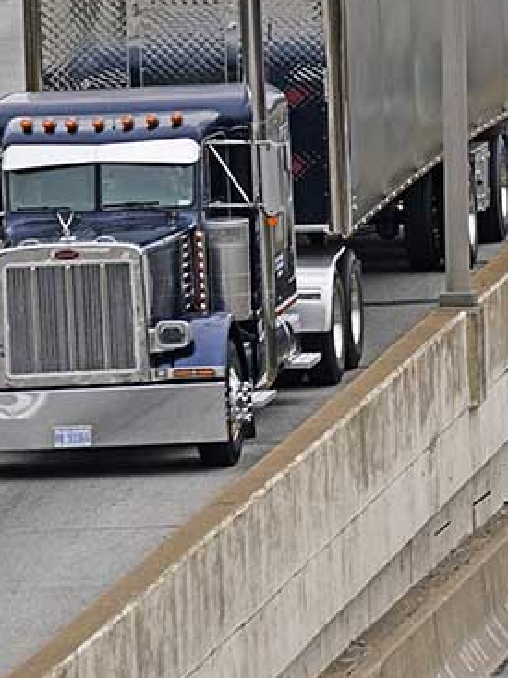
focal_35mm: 628
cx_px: 765
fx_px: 12295
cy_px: 63
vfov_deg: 3.2
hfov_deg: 2.4
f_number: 9
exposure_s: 1/400
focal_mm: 238
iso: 400
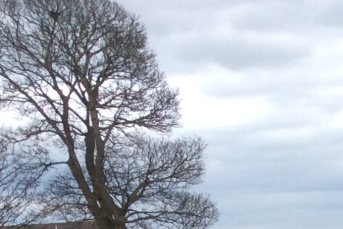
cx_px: 635
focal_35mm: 150
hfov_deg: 12.4
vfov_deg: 8.3
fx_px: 1429
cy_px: 562
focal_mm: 3.3
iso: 32
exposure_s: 1/424
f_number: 2.4
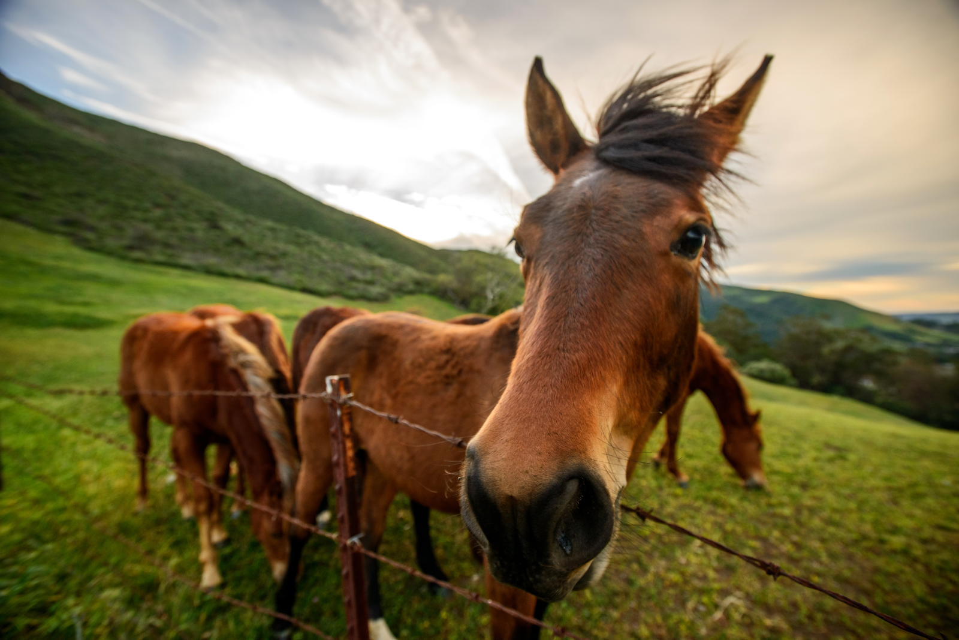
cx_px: 480
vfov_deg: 70.5
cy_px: 320
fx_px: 453
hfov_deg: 93.3
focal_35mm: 17
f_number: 5
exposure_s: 1/100
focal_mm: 17
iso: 400
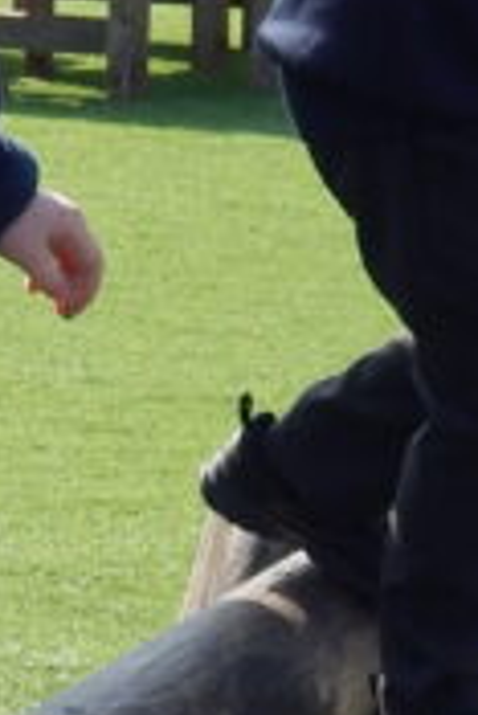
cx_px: -45
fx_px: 5188
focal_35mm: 261
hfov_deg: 5.3
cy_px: 282
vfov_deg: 7.9
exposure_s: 1/640
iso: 125
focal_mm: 7.7
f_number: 3.6
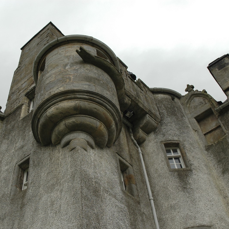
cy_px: 116
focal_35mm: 47
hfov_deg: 35.9
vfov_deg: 36.1
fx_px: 352
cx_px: 88
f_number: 7.1
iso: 200
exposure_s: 1/200
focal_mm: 24
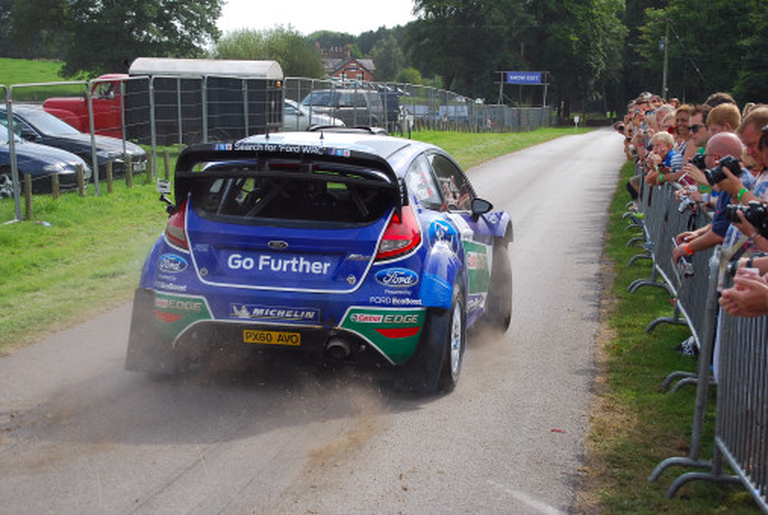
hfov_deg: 24.6
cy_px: 258
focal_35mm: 82
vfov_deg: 16.6
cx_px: 384
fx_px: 1763
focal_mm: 55
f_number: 5.6
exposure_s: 1/500
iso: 220
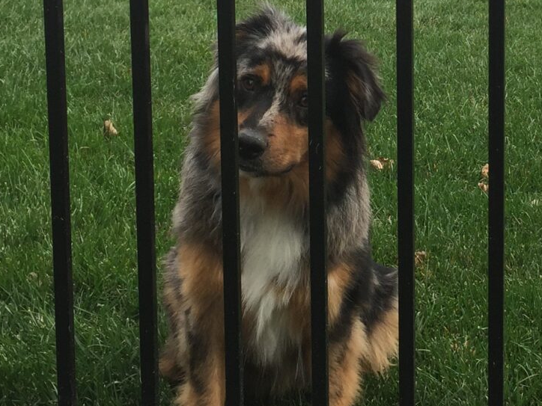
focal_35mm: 82
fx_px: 1284
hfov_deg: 23.2
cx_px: 487
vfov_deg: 17.6
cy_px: 4
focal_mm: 4.15
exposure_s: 1/542
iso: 32
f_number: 2.2
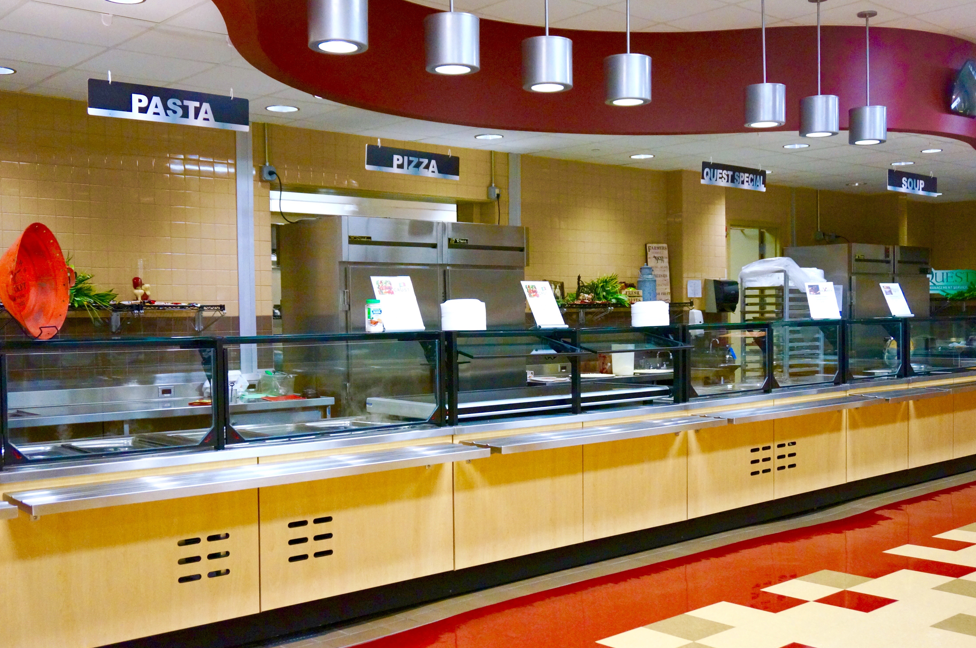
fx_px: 1083
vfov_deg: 33.3
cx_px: 521
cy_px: 356
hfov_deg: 48.5
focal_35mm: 40
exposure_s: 1/160
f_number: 4.5
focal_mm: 24
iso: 2000
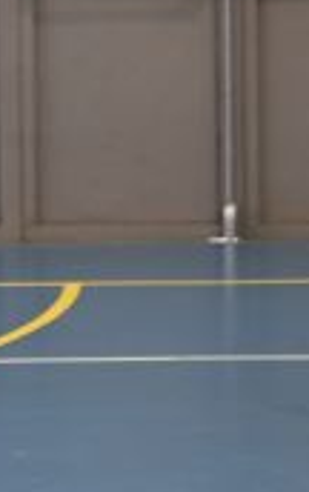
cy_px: 86
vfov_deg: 6.3
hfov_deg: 4.0
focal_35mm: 331
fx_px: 4445
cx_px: 375
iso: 800
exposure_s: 1/125
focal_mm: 70
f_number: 2.8
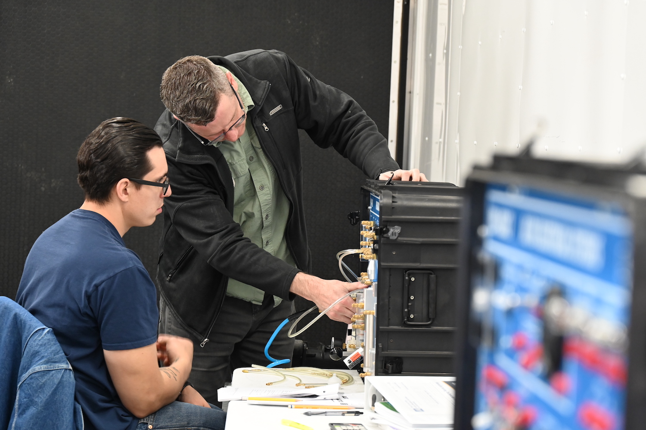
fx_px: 1883
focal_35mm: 105
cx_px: 323
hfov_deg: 19.5
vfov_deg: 13.0
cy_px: 215
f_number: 6.3
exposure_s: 1/125
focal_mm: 105
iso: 3200
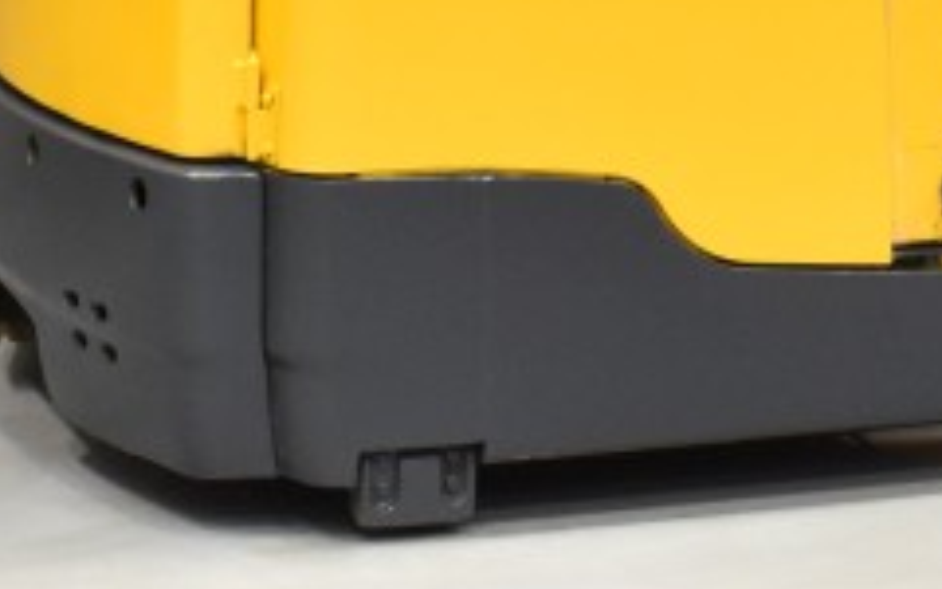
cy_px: -978
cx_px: 467
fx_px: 4122
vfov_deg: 7.5
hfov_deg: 13.0
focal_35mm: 161
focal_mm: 21
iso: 1250
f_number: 7.1
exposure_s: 1/15
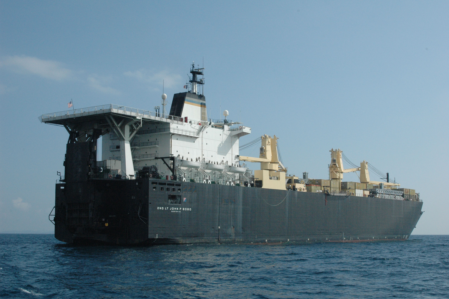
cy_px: 150
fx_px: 710
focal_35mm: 57
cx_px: 224
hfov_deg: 35.1
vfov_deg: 23.7
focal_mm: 38
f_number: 16
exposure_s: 1/1000
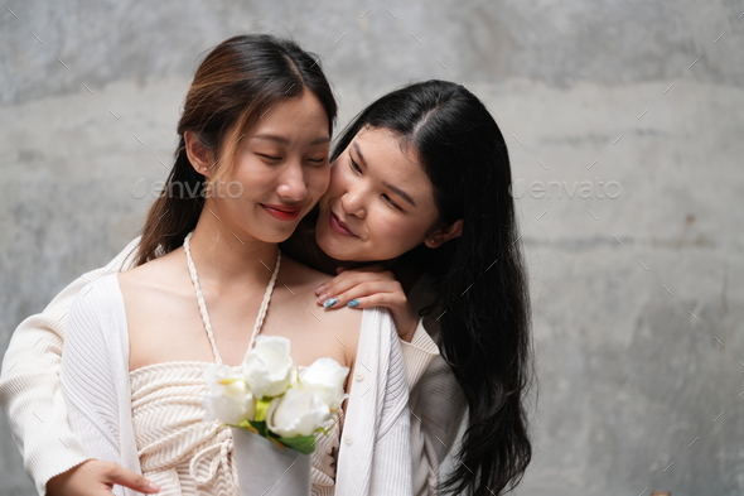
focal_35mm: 135
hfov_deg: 15.2
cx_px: 372
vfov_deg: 10.2
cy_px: 248
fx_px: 2789
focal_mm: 135
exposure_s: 1/400
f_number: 1.8
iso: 100
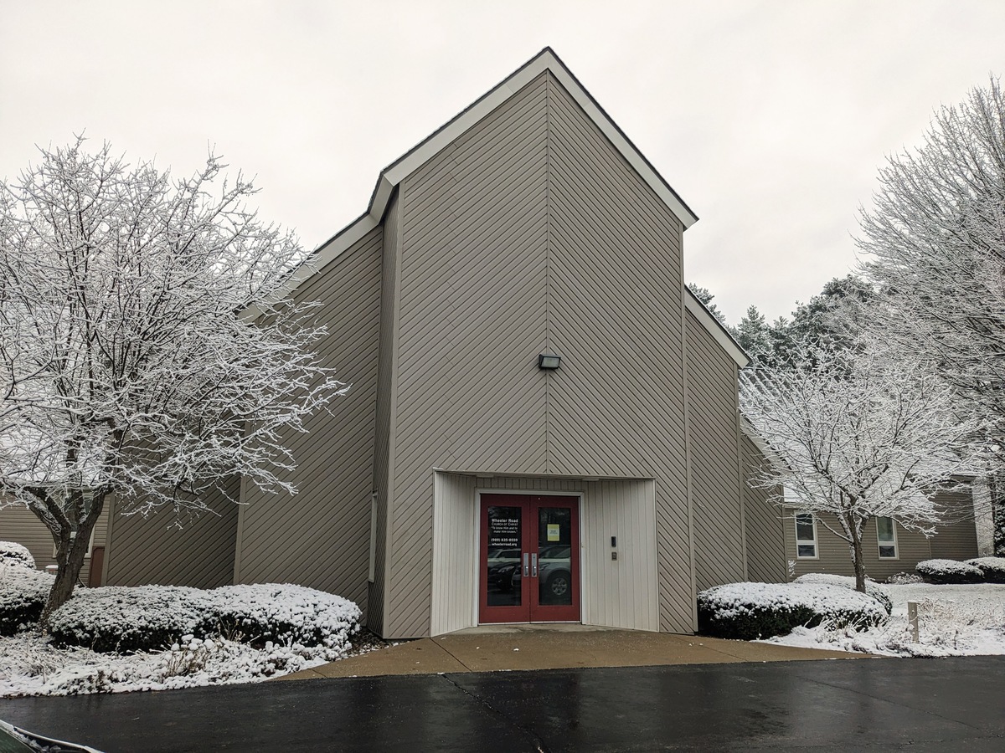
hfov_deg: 65.3
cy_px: 376
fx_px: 784
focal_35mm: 27
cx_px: 502
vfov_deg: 51.4
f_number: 1.73
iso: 90
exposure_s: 1/2132
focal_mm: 4.38
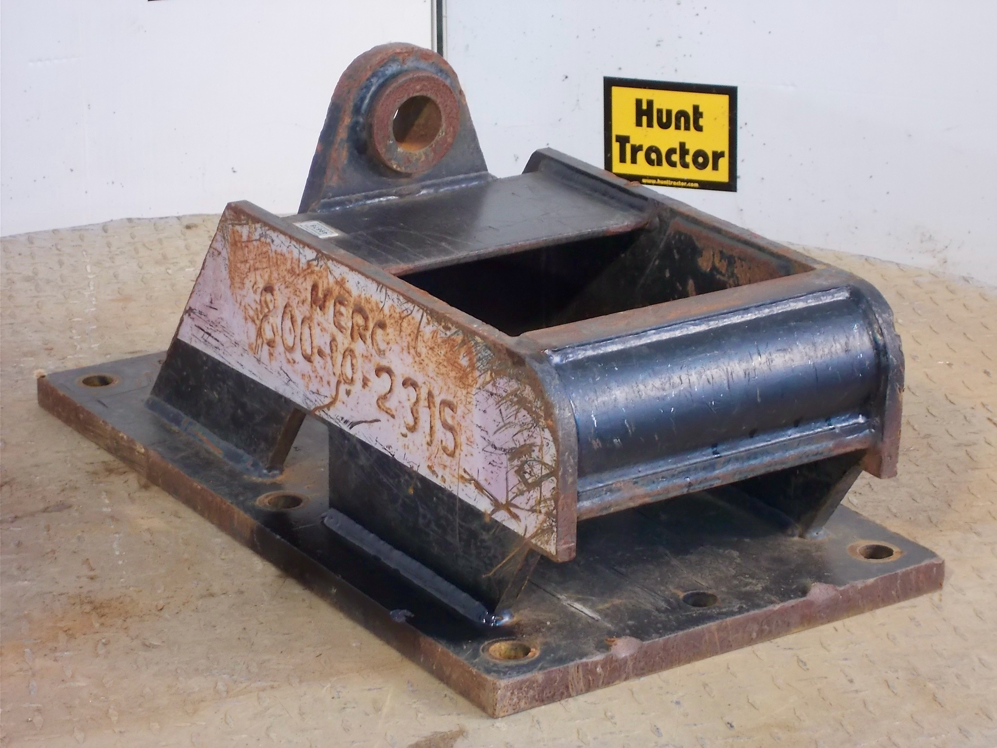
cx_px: 498
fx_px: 3255
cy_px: 374
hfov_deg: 17.4
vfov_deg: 13.1
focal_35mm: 113
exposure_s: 1/15
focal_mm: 20.1
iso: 200
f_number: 6
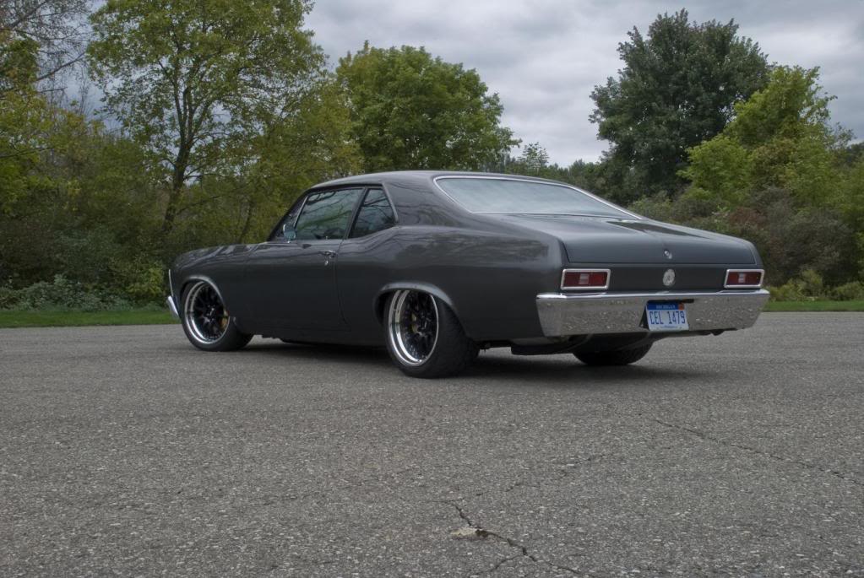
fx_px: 1117
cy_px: 289
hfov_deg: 42.3
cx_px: 432
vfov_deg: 29.0
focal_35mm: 46
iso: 100
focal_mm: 31
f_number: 22
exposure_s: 1/2.5
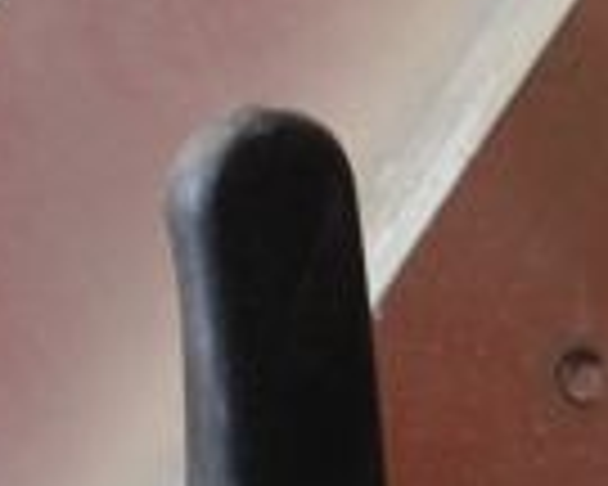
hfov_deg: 5.1
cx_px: 0
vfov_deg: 4.1
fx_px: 6784
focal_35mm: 377
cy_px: 542
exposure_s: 1/60
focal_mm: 30.8
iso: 400
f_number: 4
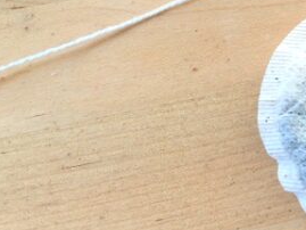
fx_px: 716
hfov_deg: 21.9
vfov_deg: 17.8
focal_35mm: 81
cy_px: 3
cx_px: 387
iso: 32
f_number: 2.2
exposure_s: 1/120
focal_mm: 4.15
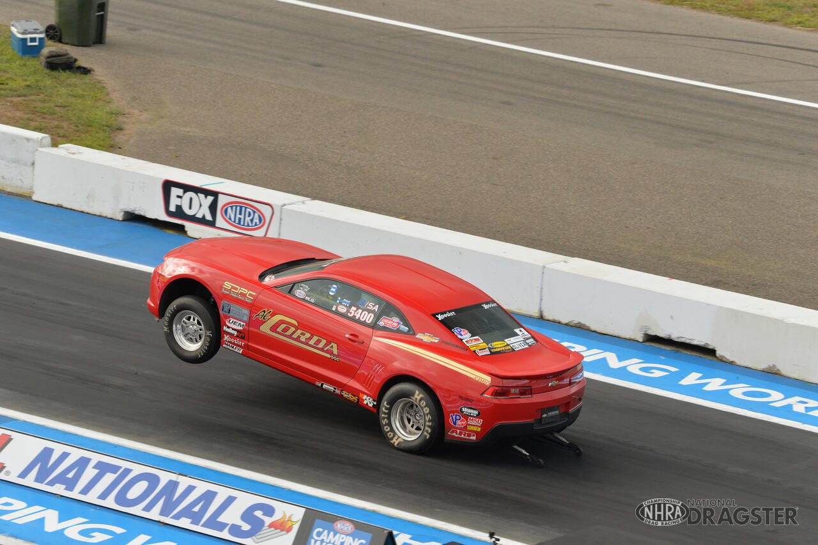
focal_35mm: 220
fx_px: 4996
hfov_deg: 9.4
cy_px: 272
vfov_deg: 6.2
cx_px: 409
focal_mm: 220
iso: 1000
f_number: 8
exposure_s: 1/640
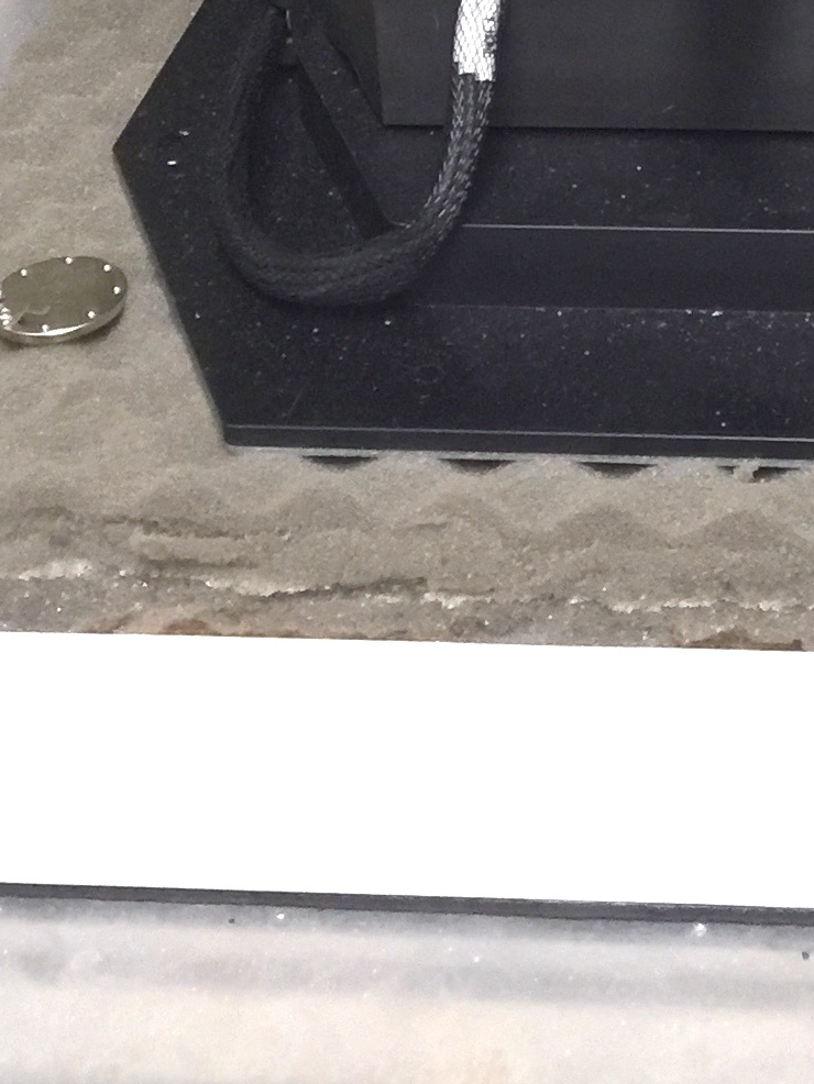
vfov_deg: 17.6
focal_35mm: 96
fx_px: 3009
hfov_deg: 15.1
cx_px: 873
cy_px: -699
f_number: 2.2
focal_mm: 4.15
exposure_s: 1/10
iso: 100
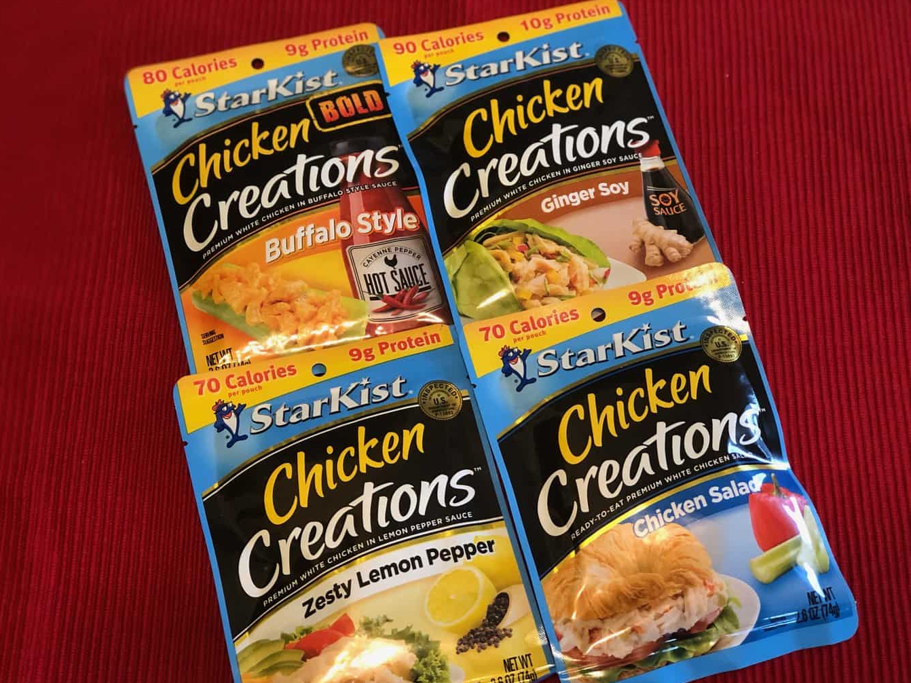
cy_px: 345
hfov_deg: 33.2
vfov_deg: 25.2
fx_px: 1526
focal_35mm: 58
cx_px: 448
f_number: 2.8
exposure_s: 1/30
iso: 250
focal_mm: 6.6
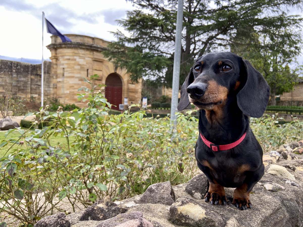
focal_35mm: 26
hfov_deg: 67.3
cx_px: 152
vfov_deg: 53.1
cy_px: 114
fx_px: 228
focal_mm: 4.25
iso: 32
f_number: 1.8
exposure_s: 1/154
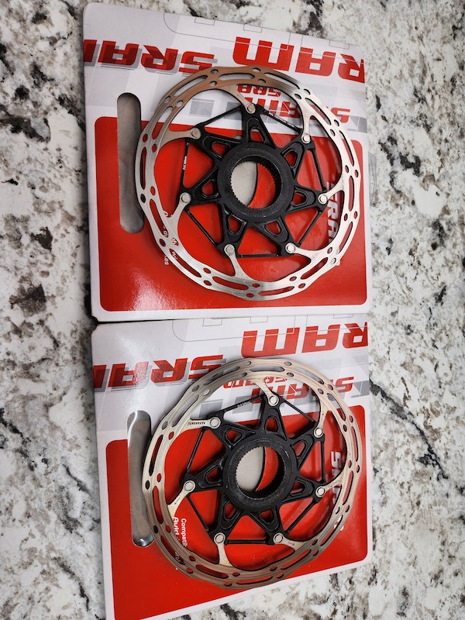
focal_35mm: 23
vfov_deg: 73.9
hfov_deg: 58.9
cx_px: 232
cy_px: 310
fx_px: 412
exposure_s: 1/120
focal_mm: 5.4
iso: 25
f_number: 1.8
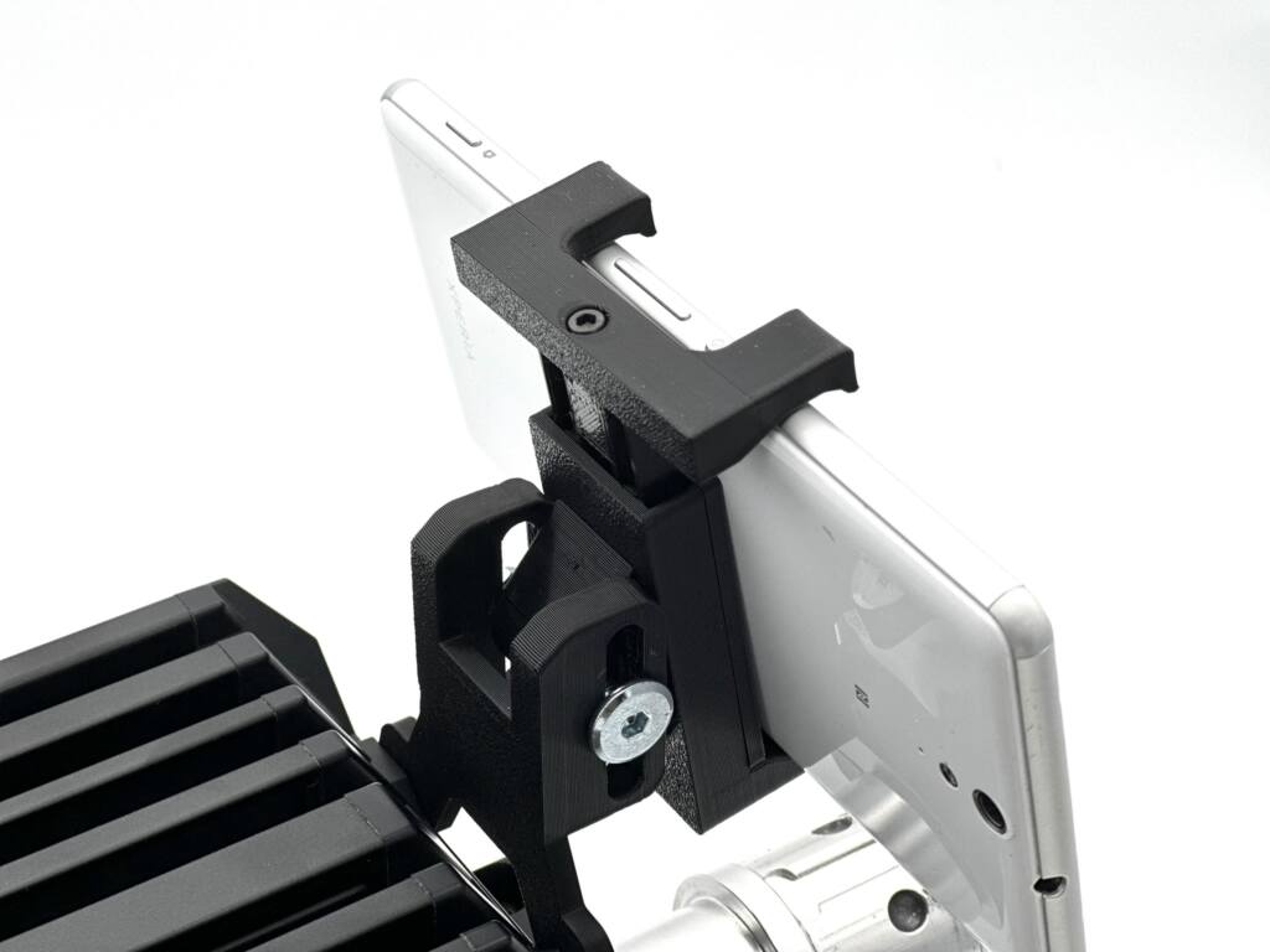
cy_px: 476
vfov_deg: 19.1
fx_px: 2825
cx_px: 635
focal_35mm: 77
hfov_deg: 25.3
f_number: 2.8
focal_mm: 9
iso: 25
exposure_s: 1/180
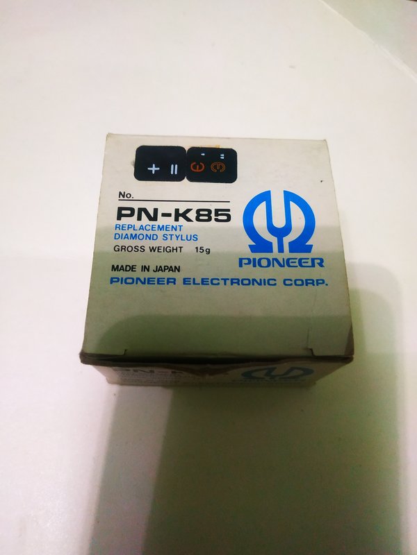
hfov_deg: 56.8
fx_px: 385
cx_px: 208
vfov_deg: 71.6
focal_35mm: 24
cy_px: 278
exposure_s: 1/20
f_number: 1.9
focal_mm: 3.94
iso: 1000
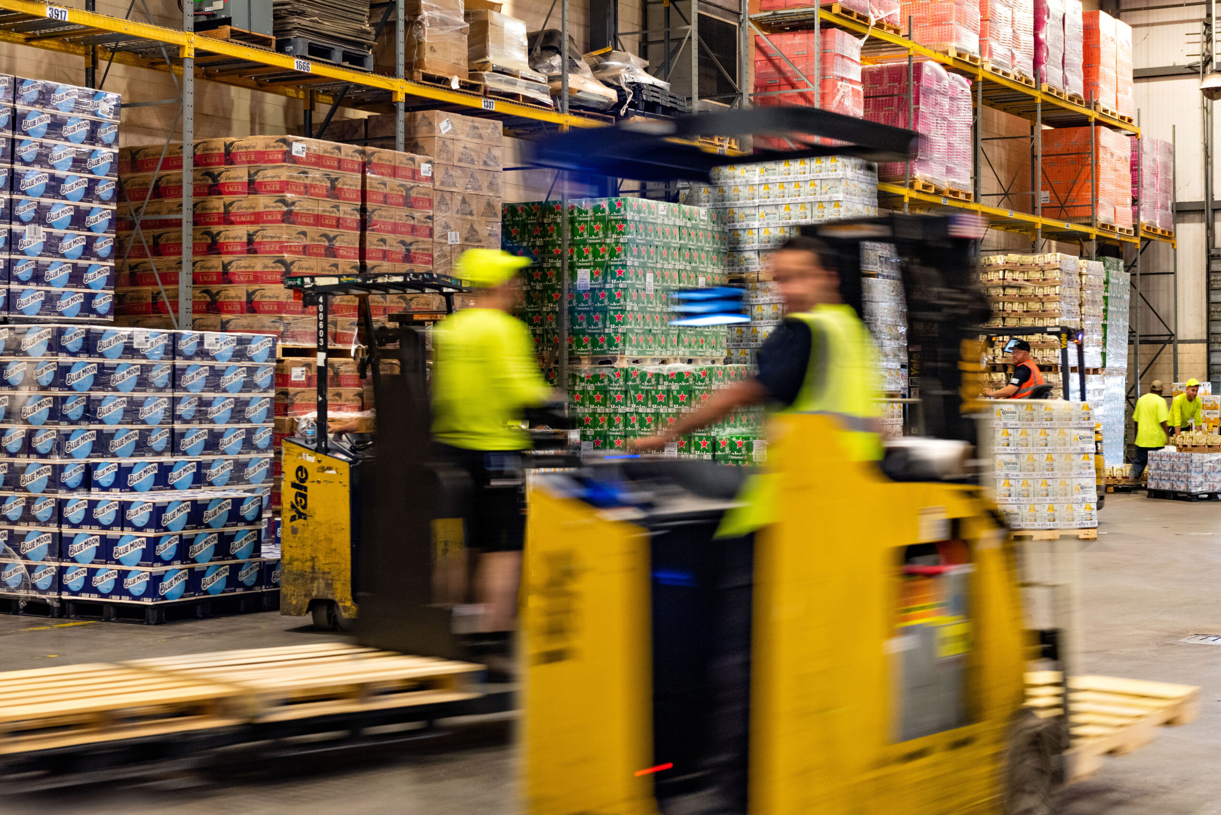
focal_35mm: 58
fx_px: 1968
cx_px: 610
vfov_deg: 23.4
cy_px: 408
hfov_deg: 34.5
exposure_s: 1/20
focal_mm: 58
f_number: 5.6
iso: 1250
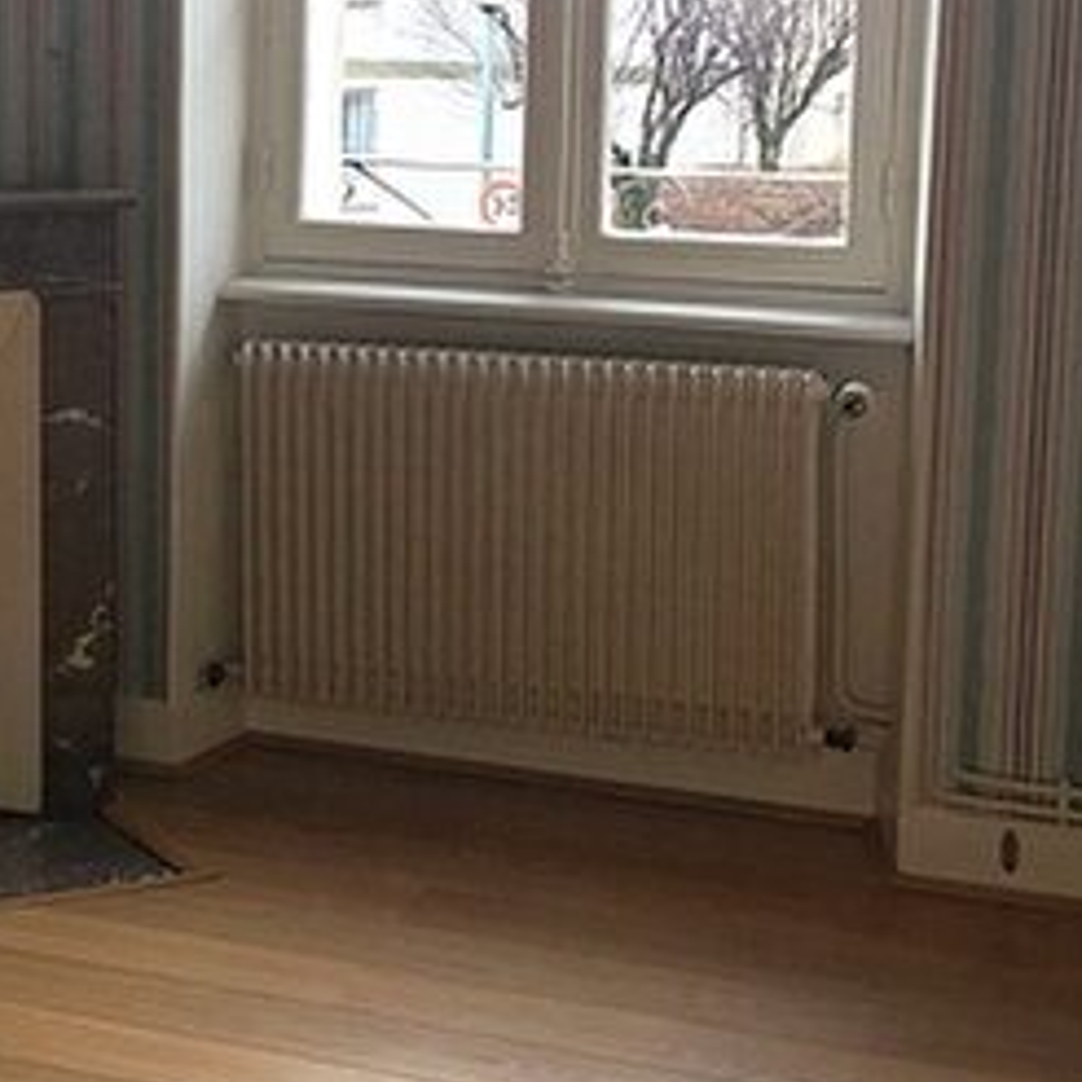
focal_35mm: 73
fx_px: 2582
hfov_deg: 22.7
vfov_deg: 23.5
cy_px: 288
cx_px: -26
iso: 32
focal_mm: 4.15
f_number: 2.2
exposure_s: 1/50
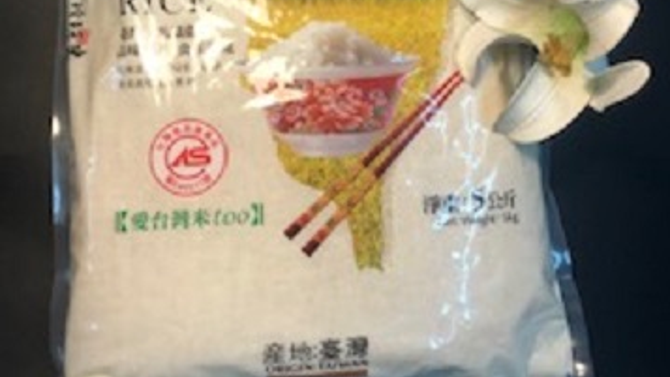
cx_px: 336
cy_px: 62
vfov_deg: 28.3
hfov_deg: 49.4
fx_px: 729
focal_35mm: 41
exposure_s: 1/50
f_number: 1.8
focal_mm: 3.99
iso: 32
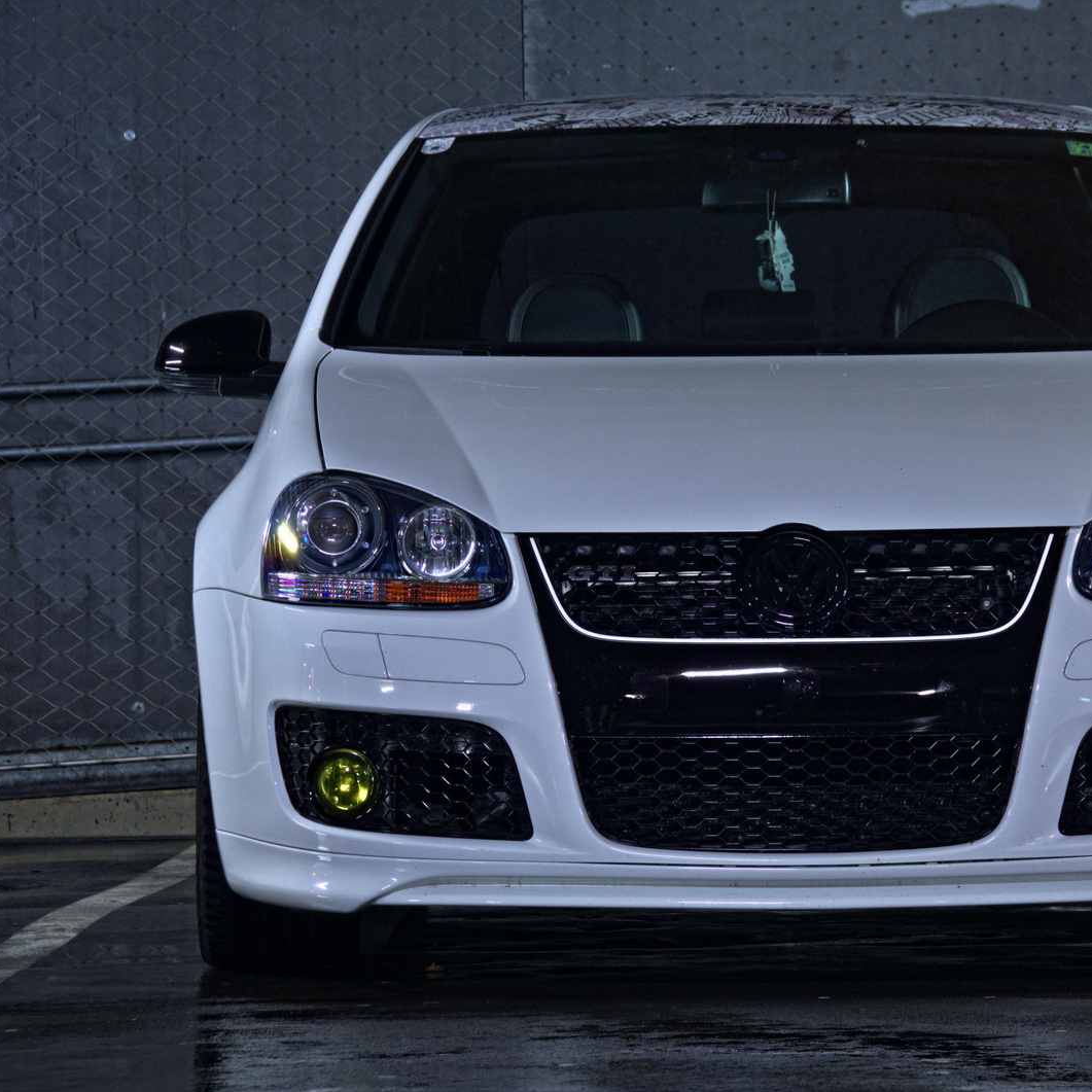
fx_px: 6246
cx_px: 778
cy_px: 555
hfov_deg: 10.0
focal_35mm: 175
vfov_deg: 10.0
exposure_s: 8
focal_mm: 90
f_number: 10
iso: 100
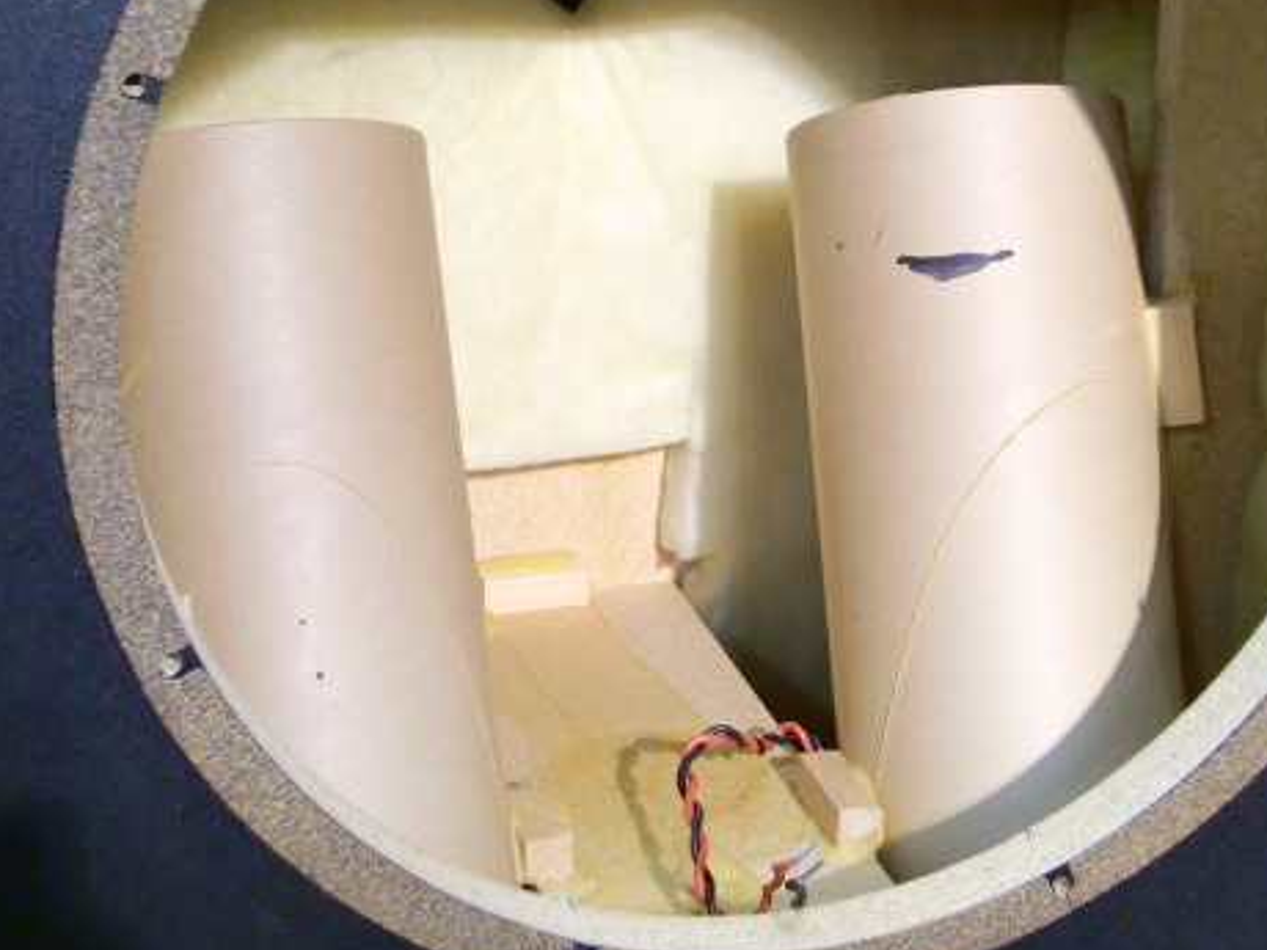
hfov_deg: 30.2
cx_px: 691
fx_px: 2343
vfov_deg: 22.9
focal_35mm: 64
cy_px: 363
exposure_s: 1/30
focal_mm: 8.2
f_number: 3.3
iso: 400
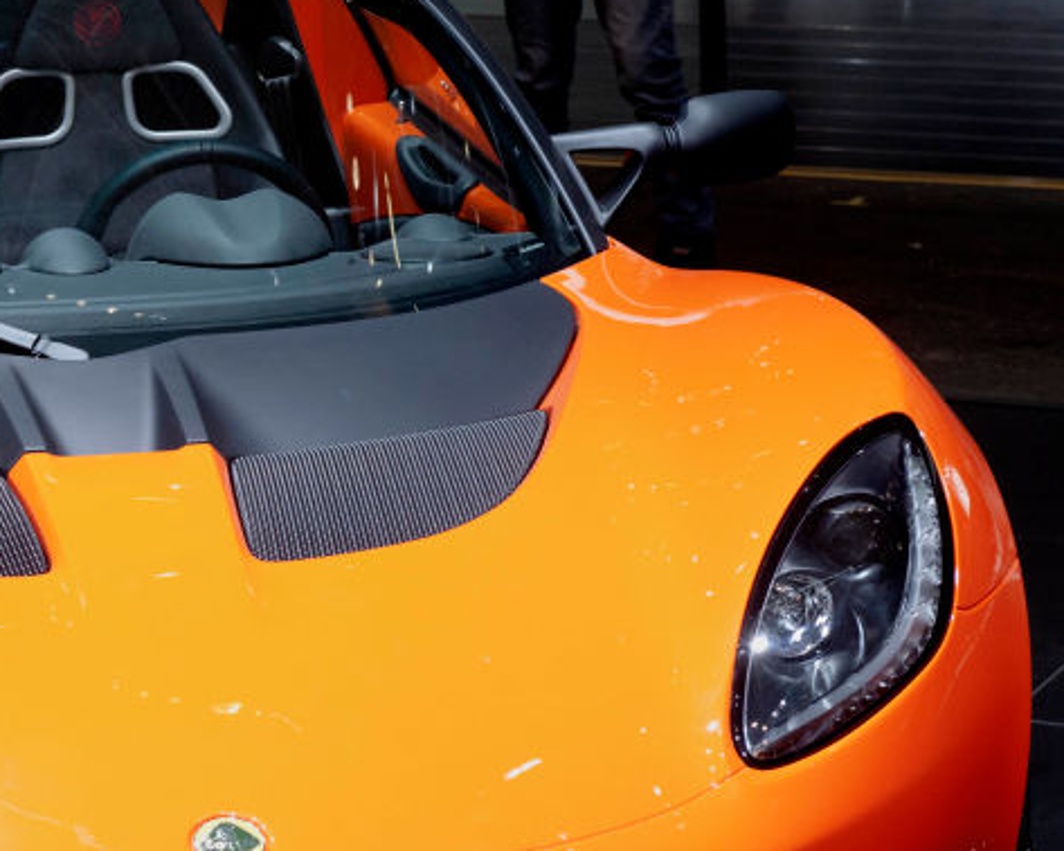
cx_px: 166
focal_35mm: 126
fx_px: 3966
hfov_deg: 15.2
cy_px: 613
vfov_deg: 12.2
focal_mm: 62
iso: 1600
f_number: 8
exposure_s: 1/250
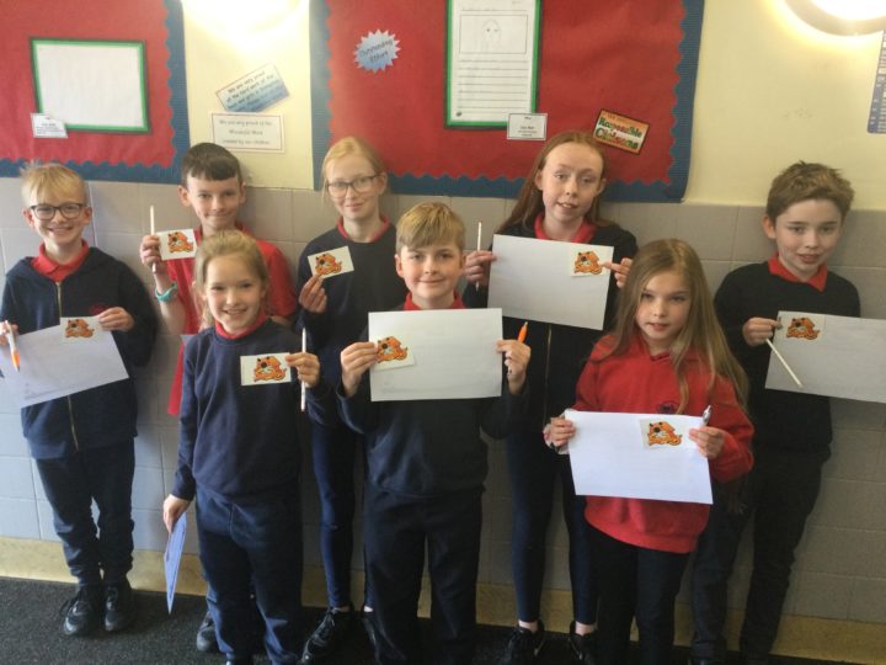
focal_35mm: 31
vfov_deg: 45.4
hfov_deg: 58.4
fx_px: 793
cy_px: 332
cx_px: 443
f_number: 2.4
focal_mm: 3.3
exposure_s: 1/33
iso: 125
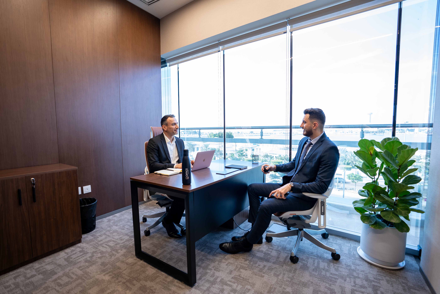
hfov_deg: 93.2
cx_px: 220
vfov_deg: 70.5
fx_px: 208
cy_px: 147
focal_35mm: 17
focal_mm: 17
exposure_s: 1/50
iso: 200
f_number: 2.8
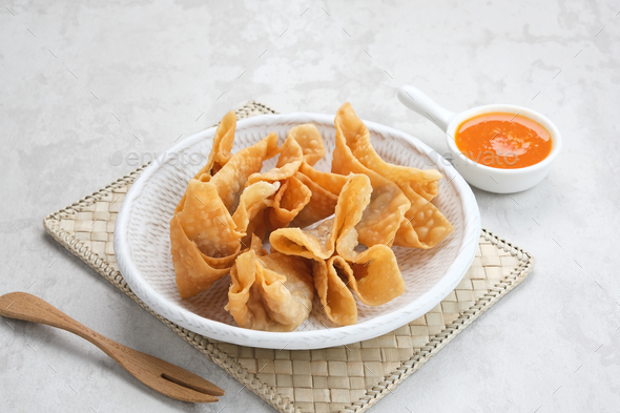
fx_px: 1153
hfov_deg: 30.1
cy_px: 206
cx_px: 310
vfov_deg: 20.3
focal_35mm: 67
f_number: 11
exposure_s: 1/100
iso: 400
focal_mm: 44.4
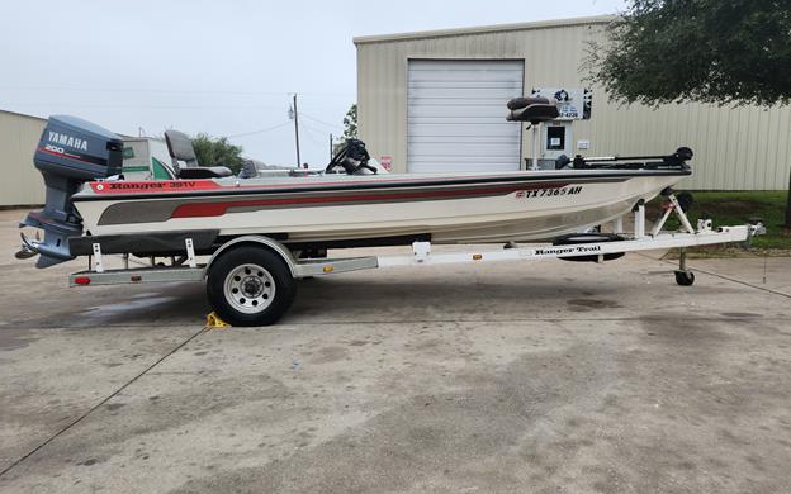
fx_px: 539
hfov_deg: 72.5
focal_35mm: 25
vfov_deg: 49.3
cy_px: 253
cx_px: 394
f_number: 1.8
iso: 64
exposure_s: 1/180
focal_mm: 5.4
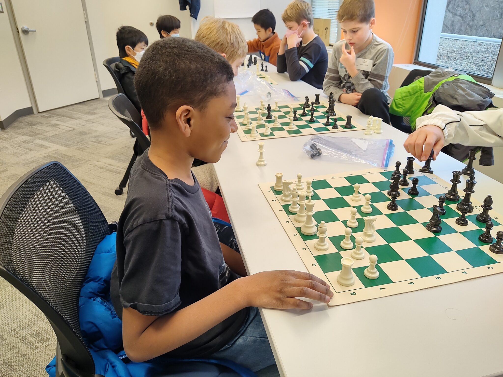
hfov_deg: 65.3
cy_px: 188
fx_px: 392
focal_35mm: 27
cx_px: 252
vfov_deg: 51.4
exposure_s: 1/100
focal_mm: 4.71
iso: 195
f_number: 1.79
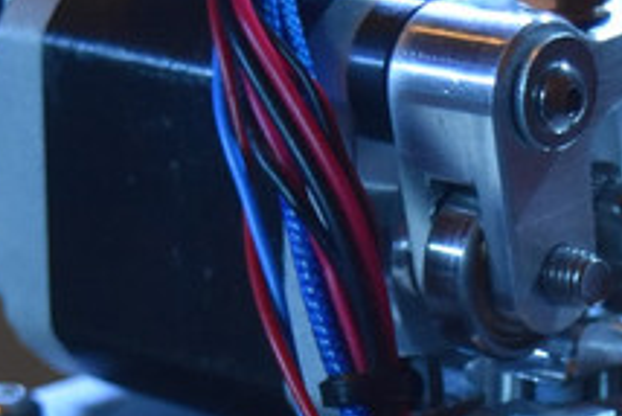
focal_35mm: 208
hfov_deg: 9.8
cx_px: 514
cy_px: 544
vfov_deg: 6.6
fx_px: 3600
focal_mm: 31
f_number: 4.2
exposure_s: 1/60
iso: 2800
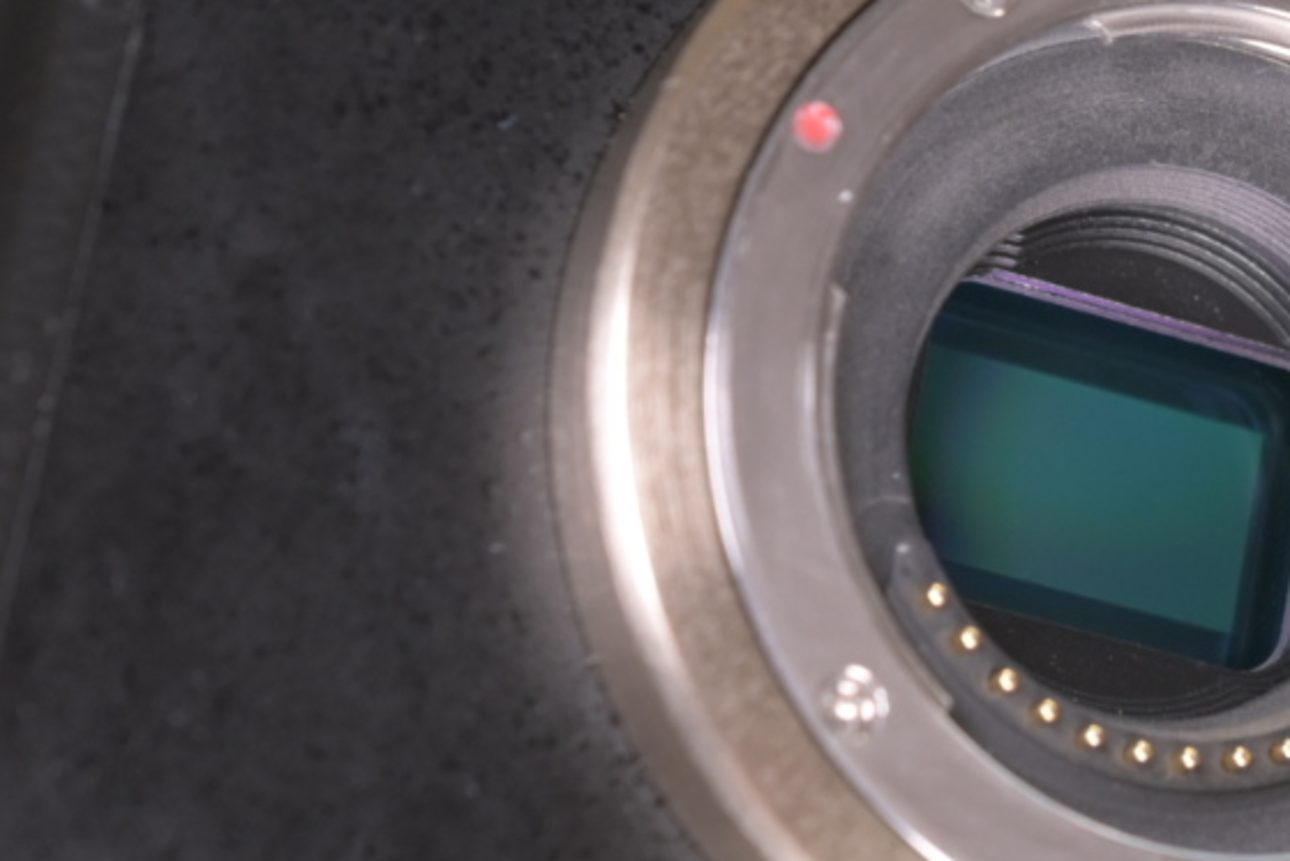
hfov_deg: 14.6
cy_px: 381
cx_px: 1092
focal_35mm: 139
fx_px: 4982
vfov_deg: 9.9
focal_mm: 32
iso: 640
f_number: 4.5
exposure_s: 1/160
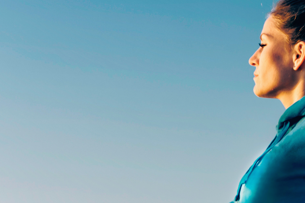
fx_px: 1618
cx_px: 32
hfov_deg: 10.7
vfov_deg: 7.1
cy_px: 294
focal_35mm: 191
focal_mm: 40
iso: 200
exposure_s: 1/100
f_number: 2.8
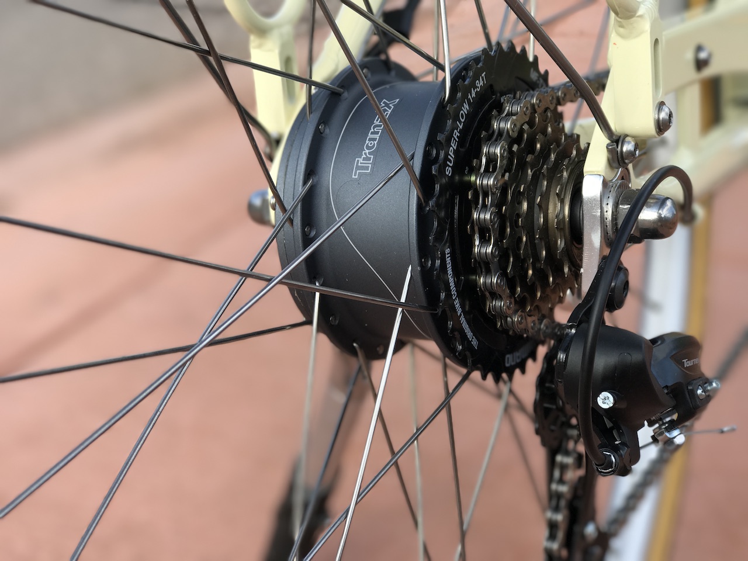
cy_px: 280
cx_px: 374
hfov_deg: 33.8
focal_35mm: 57
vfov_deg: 25.7
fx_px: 1232
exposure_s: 1/208
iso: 20
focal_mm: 6.6
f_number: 2.8
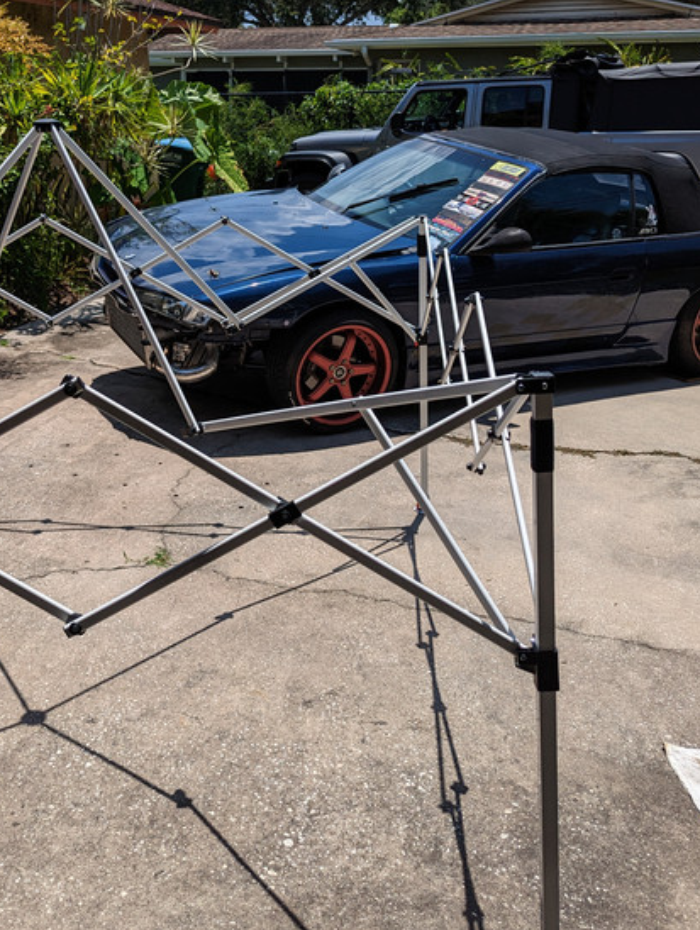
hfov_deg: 40.5
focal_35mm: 35
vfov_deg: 52.0
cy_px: 351
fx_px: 942
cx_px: 269
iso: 45
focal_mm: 6.81
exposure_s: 1/2976
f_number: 1.85
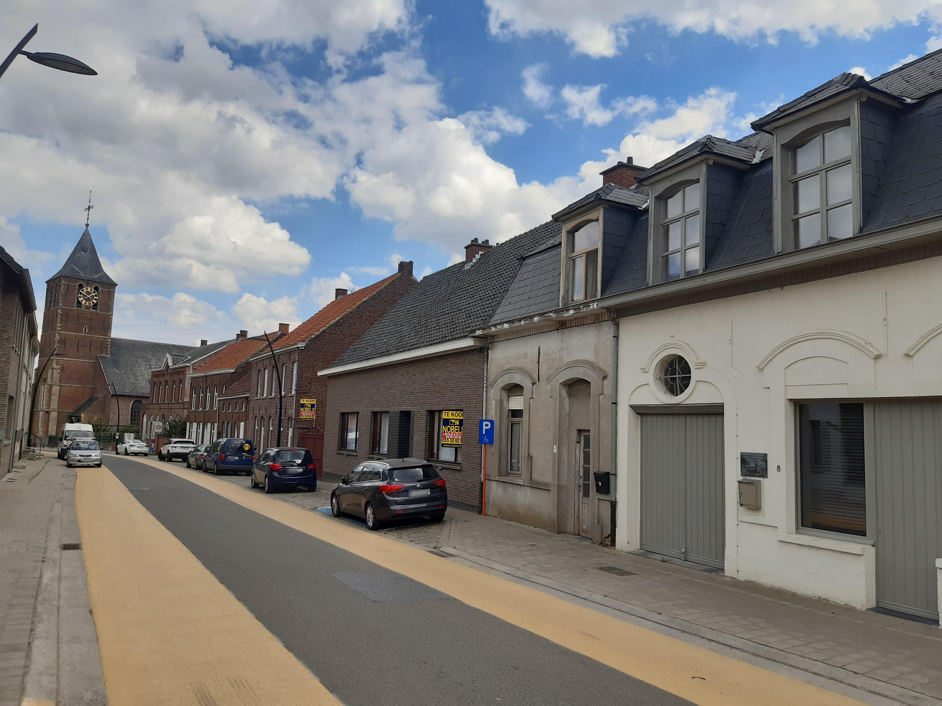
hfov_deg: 67.3
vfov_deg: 53.1
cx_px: 471
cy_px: 353
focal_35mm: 26
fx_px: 708
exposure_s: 1/1883
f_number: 1.7
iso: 40
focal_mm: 3.92
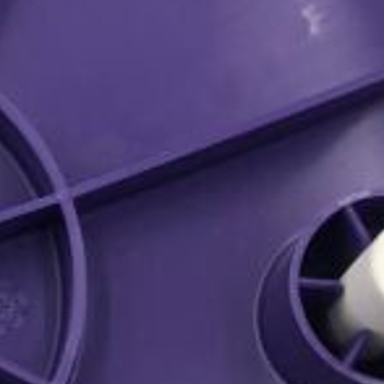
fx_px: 2159
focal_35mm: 172
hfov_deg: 9.9
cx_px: -128
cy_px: 235
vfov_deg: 10.2
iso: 25
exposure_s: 1/60
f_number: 1.8
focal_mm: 3.99
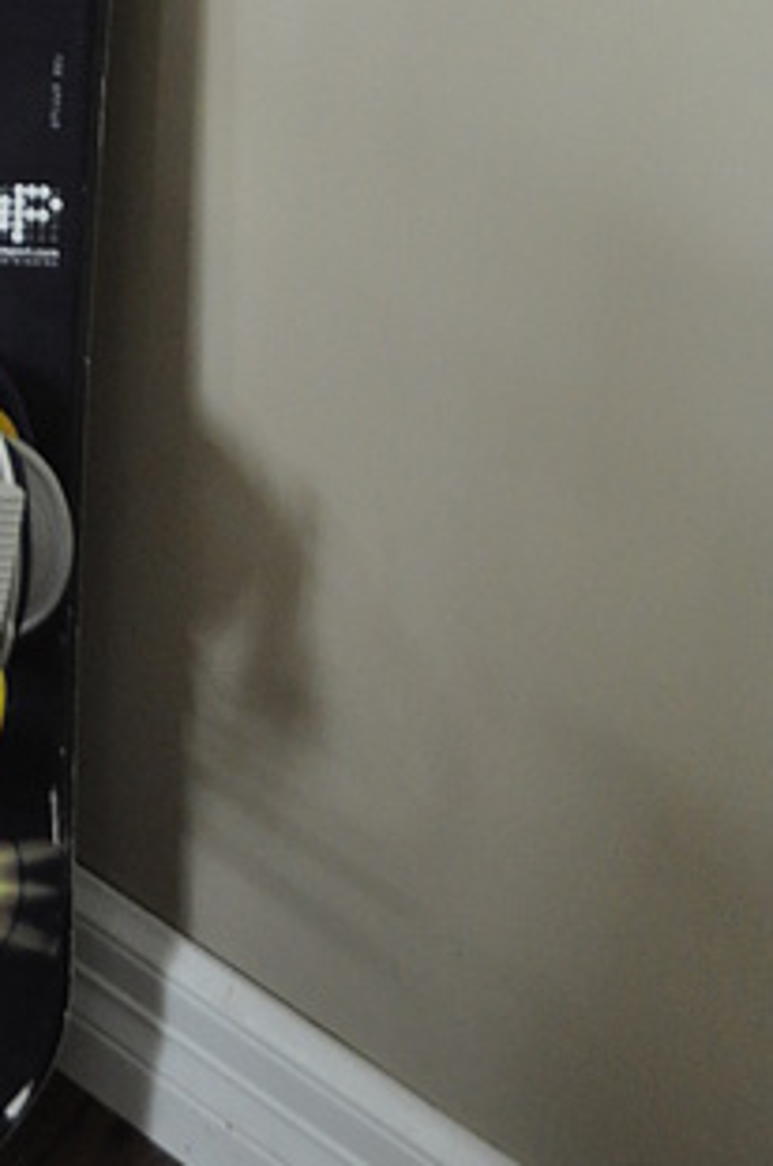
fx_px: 2750
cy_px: -184
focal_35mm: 85
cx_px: -118
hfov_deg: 15.5
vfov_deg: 22.3
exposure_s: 1/15
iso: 1600
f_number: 4
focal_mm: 22
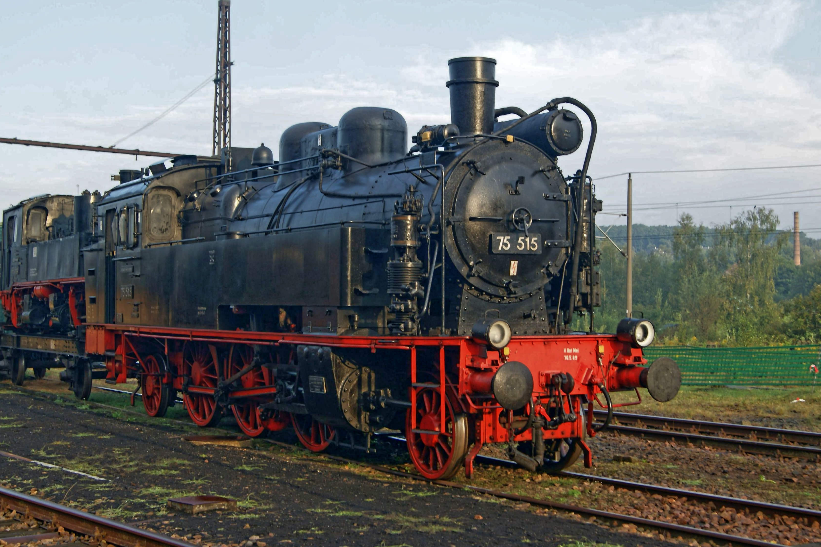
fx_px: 1220
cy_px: 275
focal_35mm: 54
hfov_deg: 37.2
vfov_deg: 25.3
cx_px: 416
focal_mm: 35
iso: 100
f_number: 6.3
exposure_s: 1/60
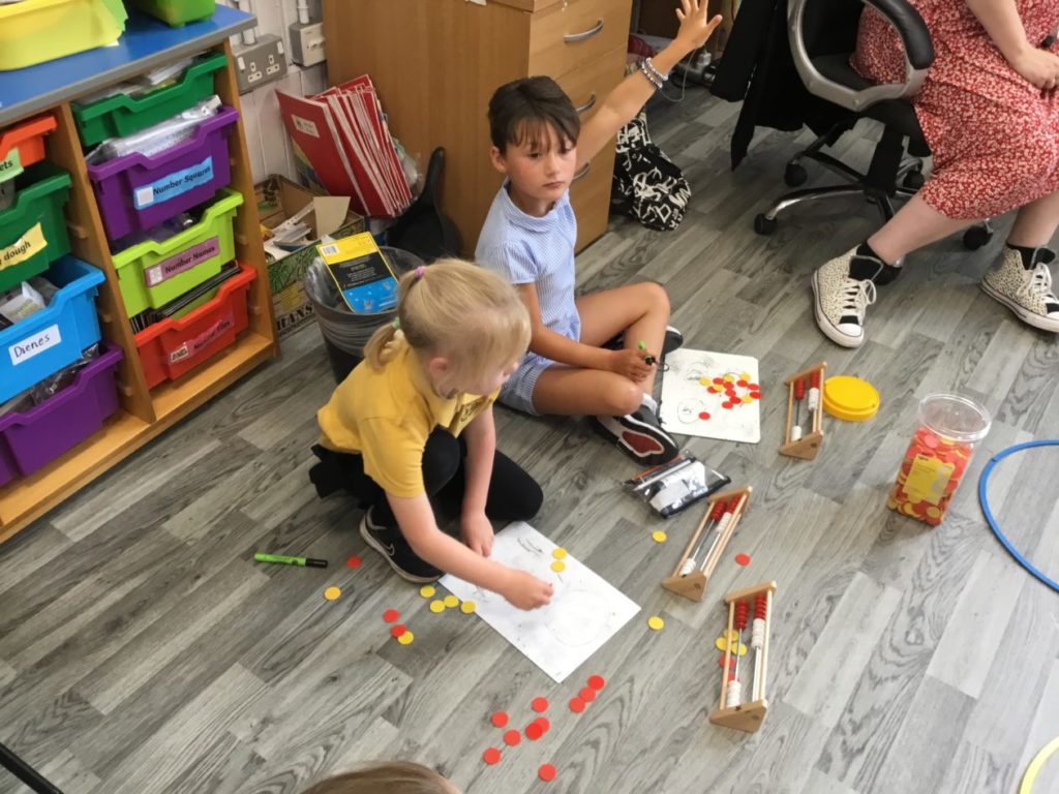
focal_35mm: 31
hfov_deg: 58.4
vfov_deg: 45.4
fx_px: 948
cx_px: 530
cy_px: 397
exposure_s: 1/33
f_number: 2.4
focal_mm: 3.3
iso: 64
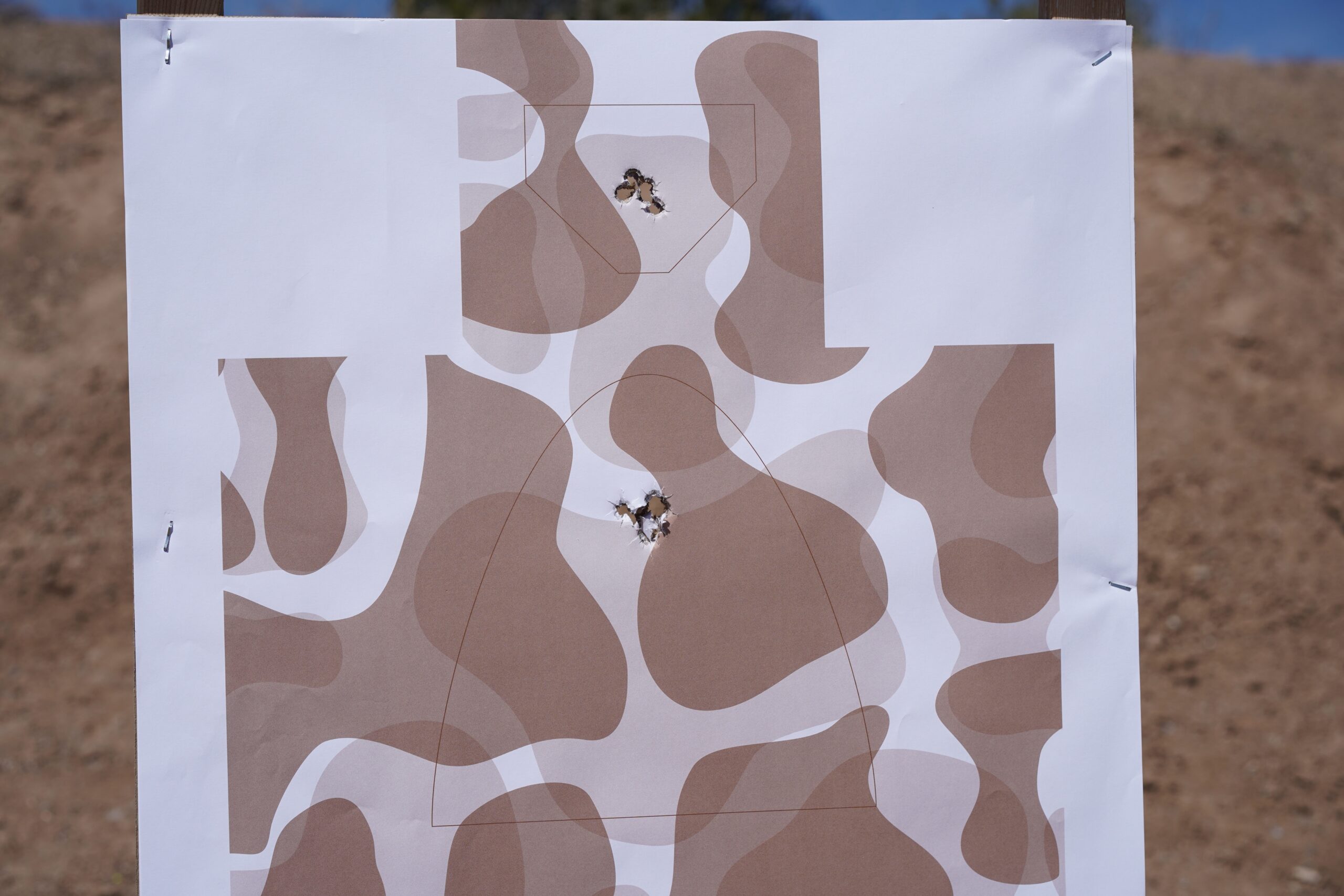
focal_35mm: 55
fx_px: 2053
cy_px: 448
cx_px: 672
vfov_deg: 24.6
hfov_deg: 36.2
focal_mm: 55
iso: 100
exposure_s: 1/1000
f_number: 6.3
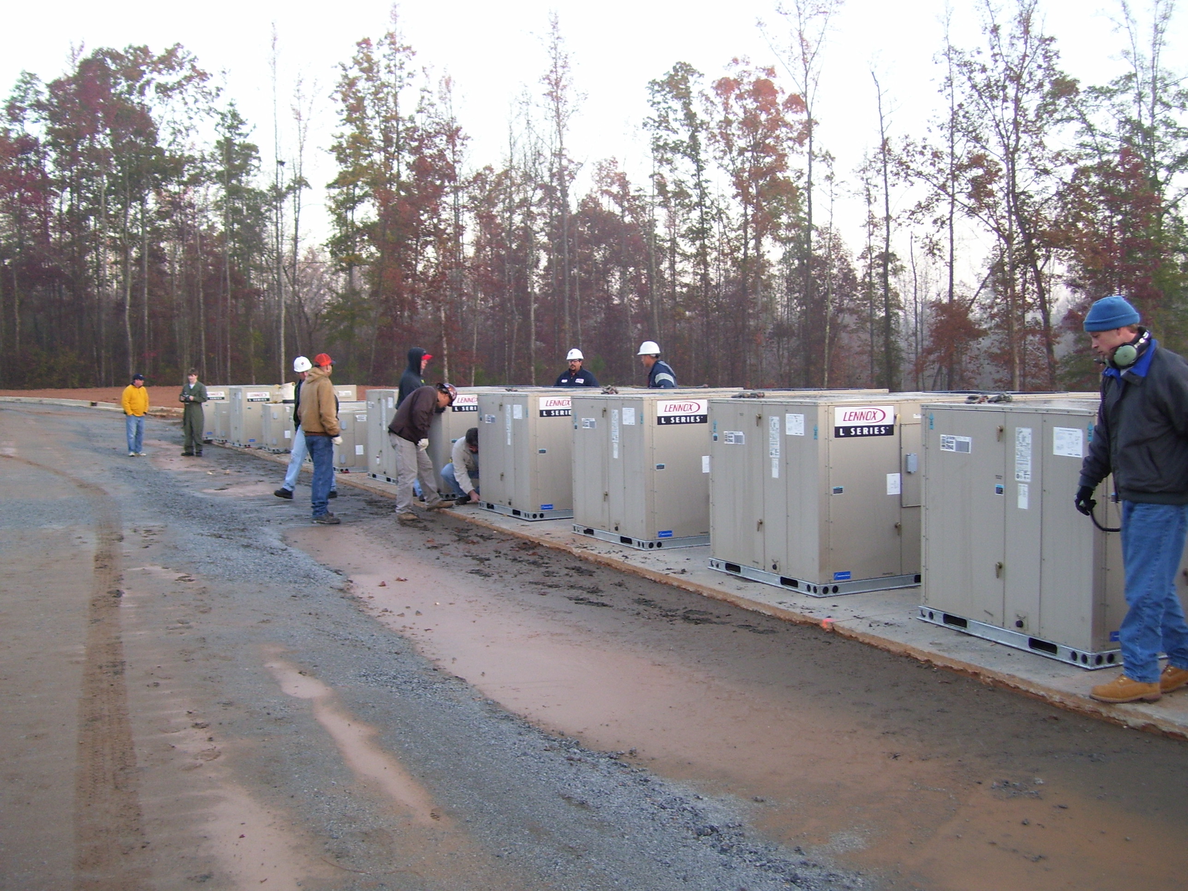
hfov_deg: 50.1
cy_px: 446
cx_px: 594
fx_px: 1270
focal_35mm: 37
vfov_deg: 38.7
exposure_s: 1/45
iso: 80
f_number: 2.7
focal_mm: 6
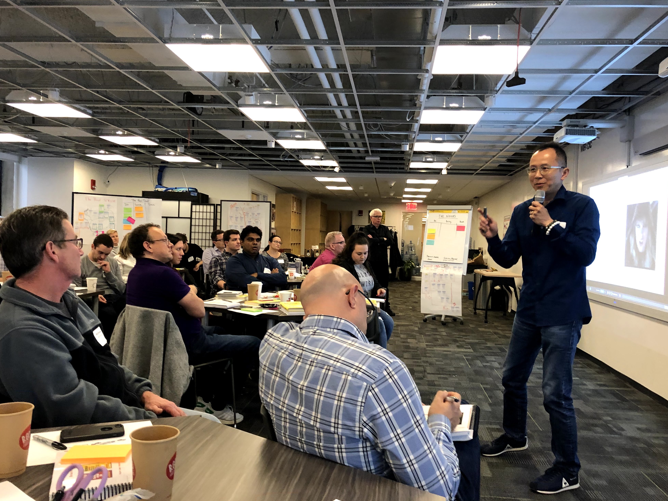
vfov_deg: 48.2
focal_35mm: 29
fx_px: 560
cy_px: 243
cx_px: 340
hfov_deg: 61.7
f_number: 1.8
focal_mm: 4
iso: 64
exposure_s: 1/15
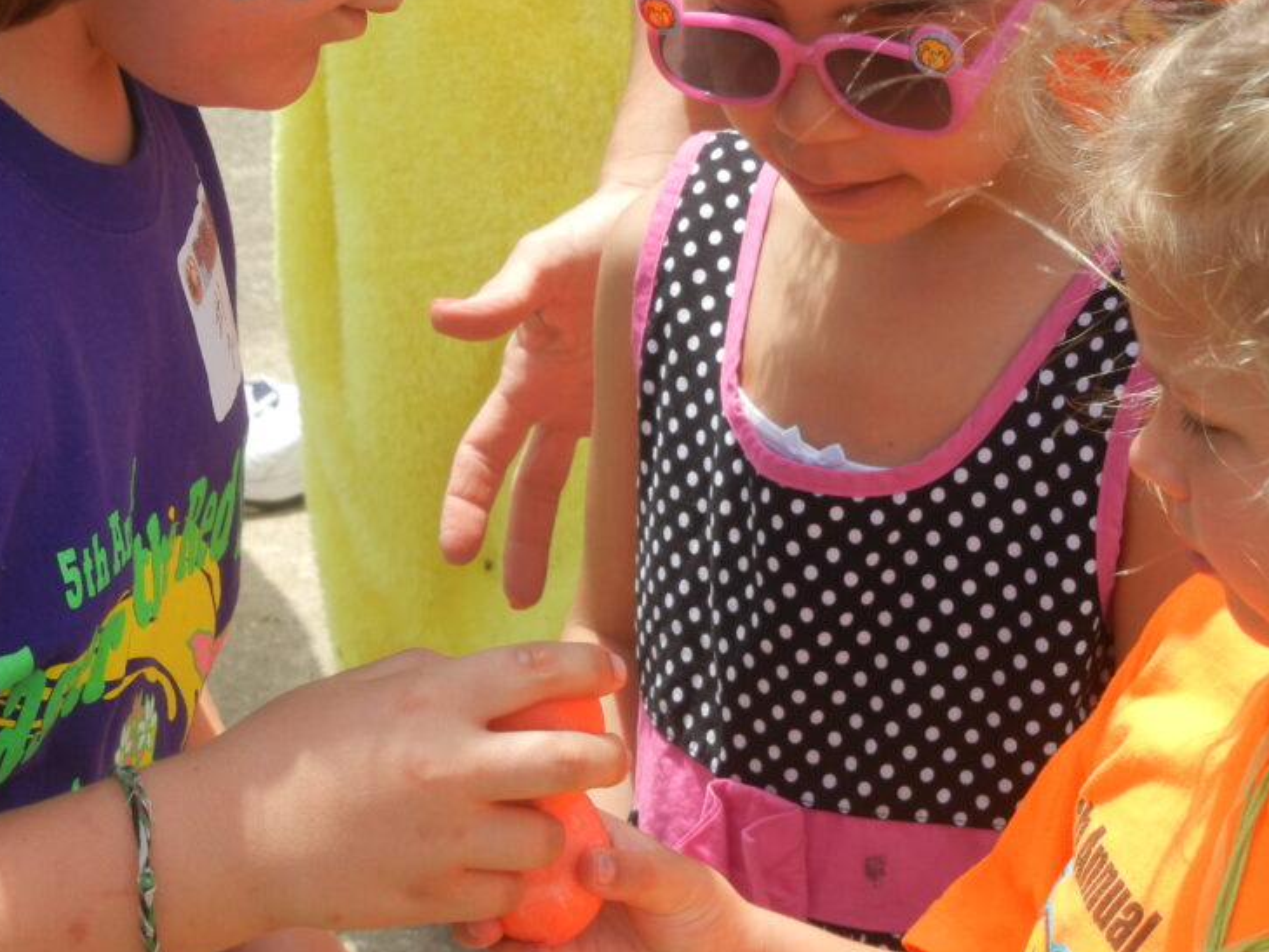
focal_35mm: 125
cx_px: 433
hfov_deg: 15.7
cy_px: 634
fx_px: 4583
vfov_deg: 11.8
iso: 160
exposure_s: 1/527
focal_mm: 16
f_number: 4.4
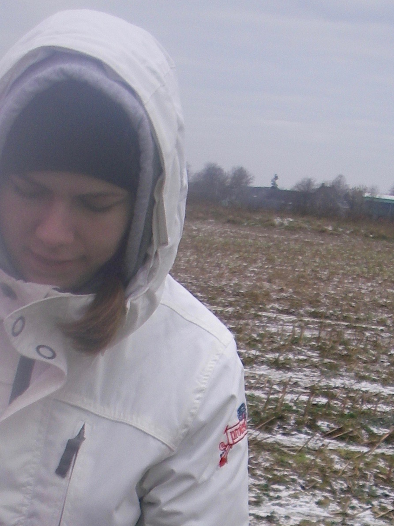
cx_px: 148
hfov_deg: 15.1
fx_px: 1488
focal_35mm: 98
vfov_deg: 19.0
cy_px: 614
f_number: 3.3
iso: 64
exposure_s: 1/80
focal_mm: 6.3
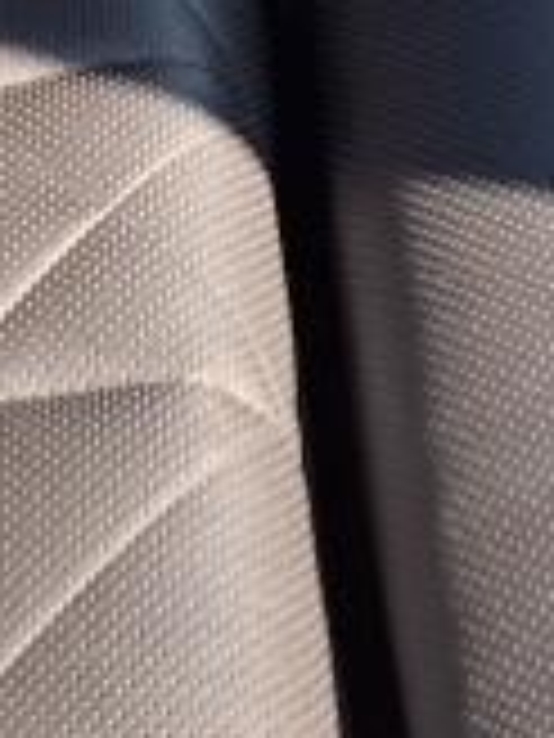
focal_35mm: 169
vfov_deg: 10.3
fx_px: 3606
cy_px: -940
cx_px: -441
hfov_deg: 8.5
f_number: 1.9
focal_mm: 3.58
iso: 40
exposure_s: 1/189
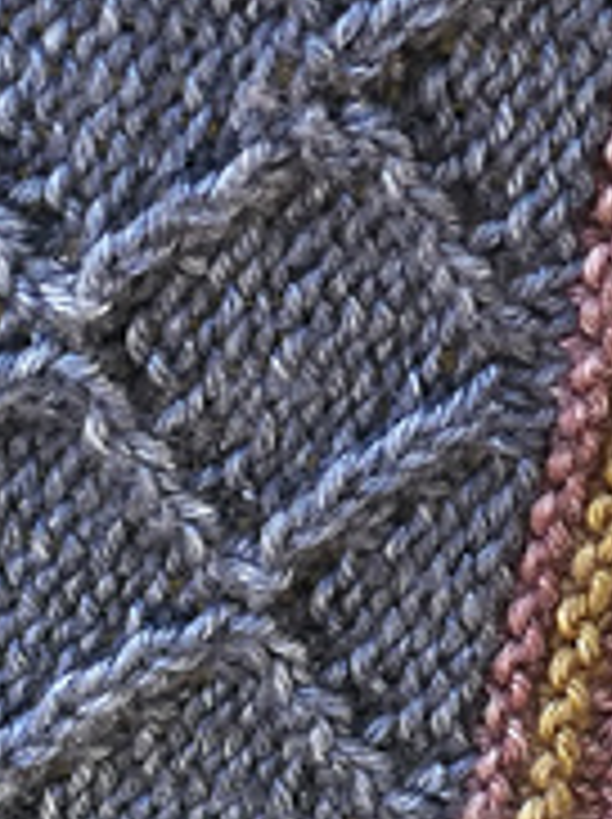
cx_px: 668
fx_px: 3450
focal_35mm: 146
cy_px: 14
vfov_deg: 13.4
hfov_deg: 10.0
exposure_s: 1/50
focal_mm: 3.95
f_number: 2.2
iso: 100
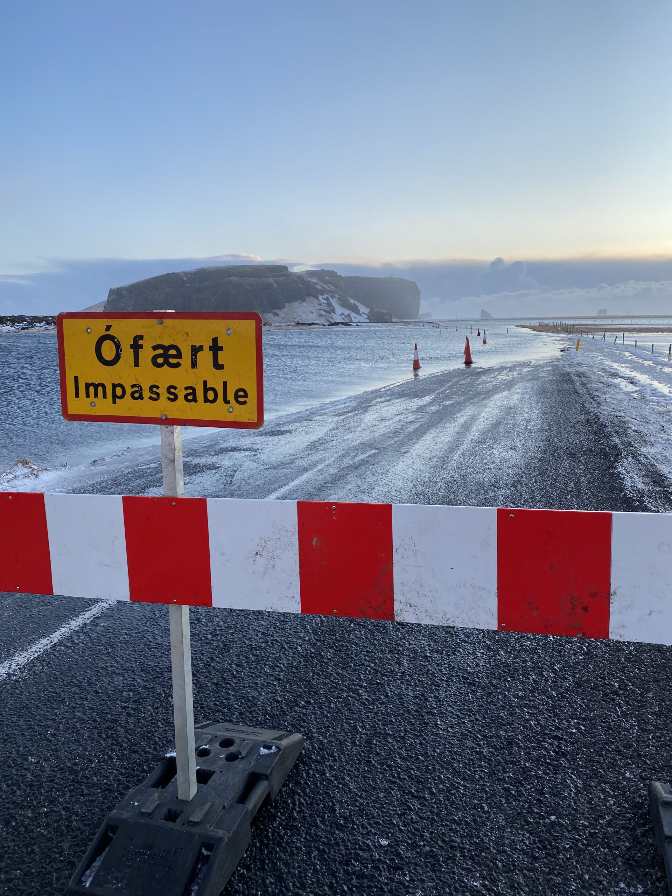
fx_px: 673
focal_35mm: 26
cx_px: 336
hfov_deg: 53.1
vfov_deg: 67.3
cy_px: 448
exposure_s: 1/906
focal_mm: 4.25
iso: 32
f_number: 1.8
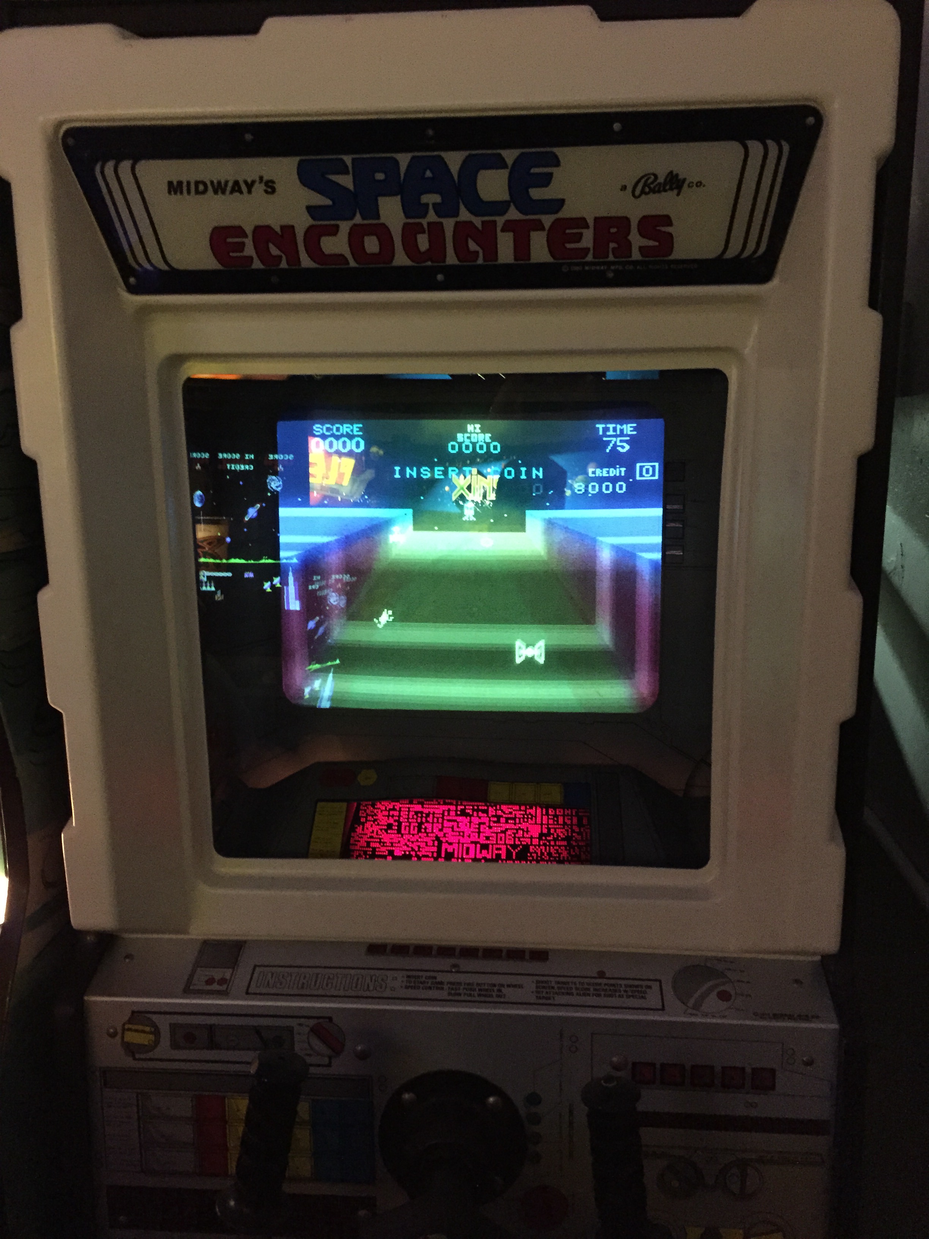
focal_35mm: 29
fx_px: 1038
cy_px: 620
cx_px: 464
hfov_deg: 48.2
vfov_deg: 61.7
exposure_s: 1/15
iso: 800
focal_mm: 4.15
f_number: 2.2
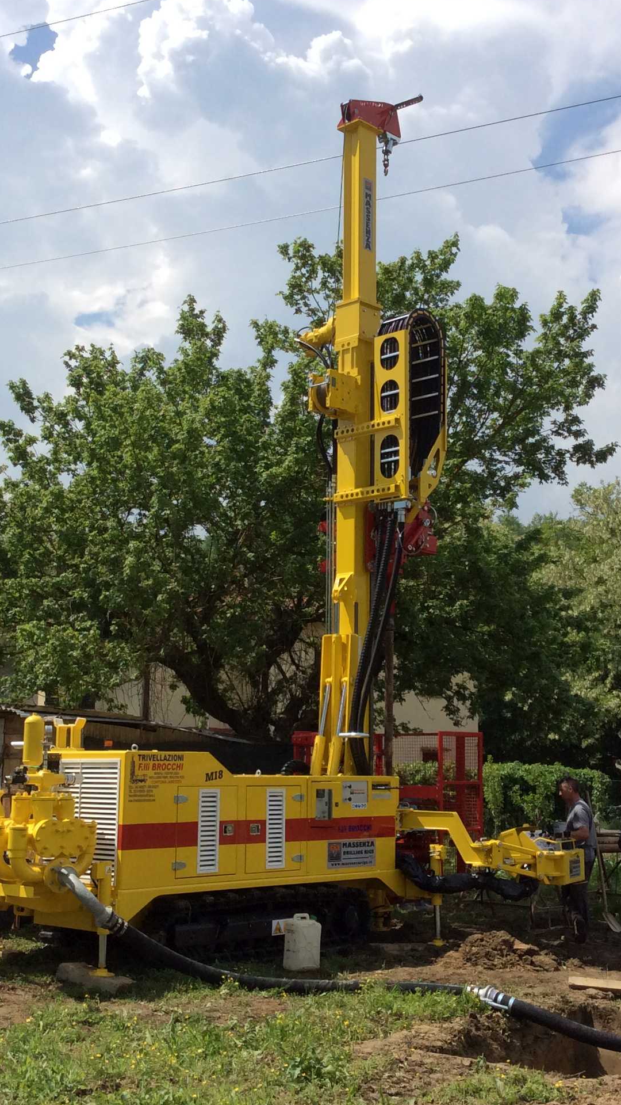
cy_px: 549
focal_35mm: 47
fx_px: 1376
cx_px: 330
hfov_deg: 25.4
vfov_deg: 43.7
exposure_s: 1/2119
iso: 32
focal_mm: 3.3
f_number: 2.4
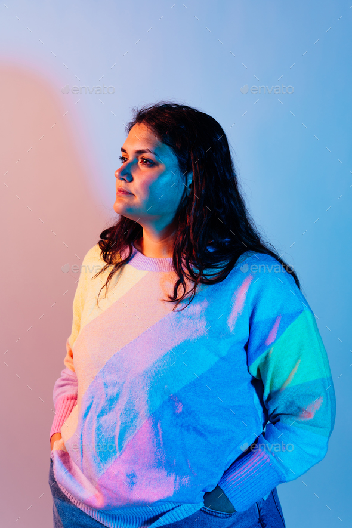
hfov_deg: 23.6
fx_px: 843
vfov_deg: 34.8
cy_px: 264
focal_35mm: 58
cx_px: 176
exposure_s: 1/100
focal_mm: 57.5
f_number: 10
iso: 80
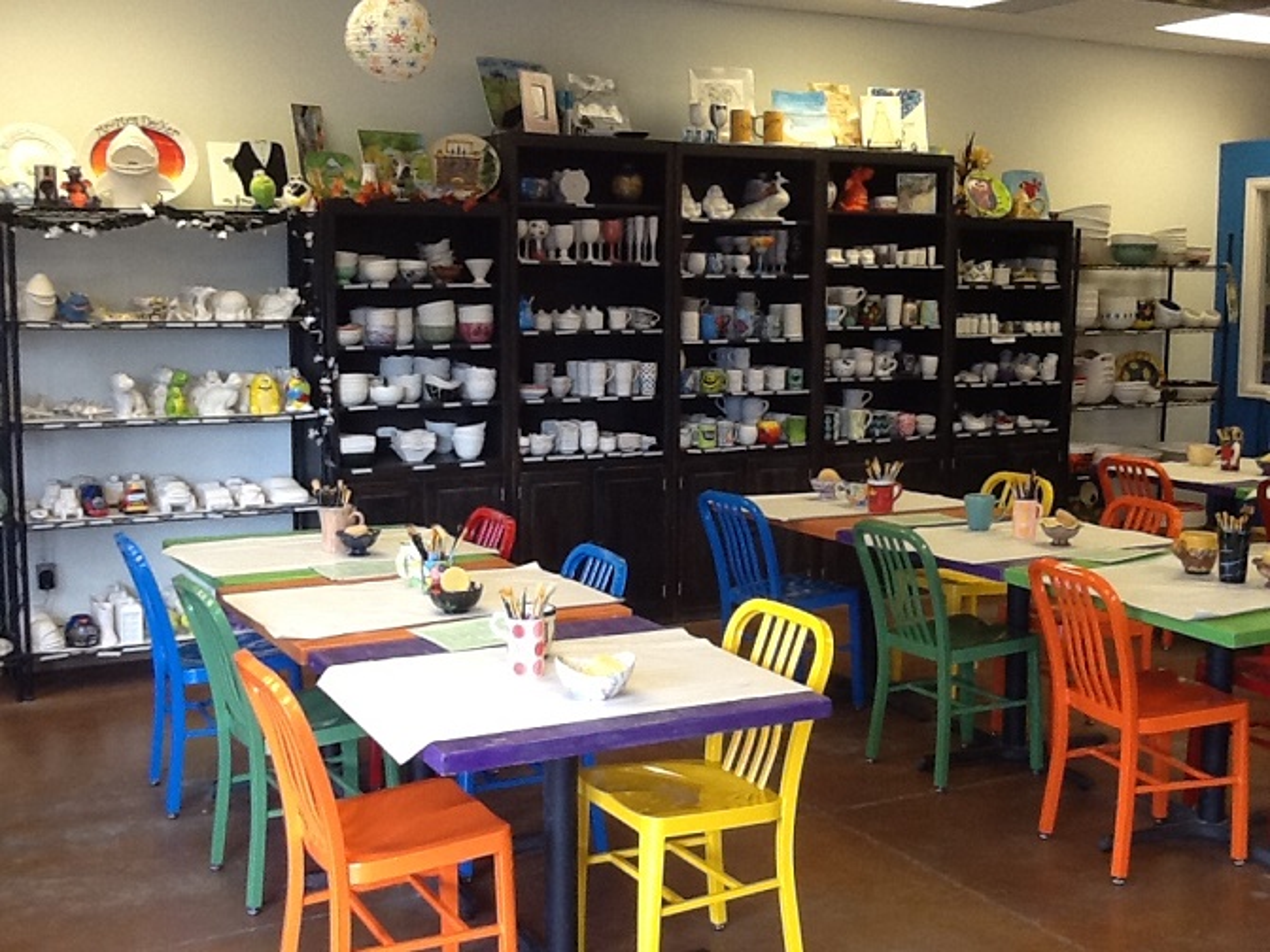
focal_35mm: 44
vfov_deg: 32.9
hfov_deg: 42.9
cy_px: 476
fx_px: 1614
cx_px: 635
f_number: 2.4
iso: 64
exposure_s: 1/30
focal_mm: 2.03
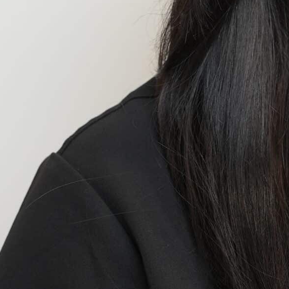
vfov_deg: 7.4
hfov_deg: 7.3
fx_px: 2230
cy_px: 106
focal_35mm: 236
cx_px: 375
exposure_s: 1/100
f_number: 5
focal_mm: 63.3
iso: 640
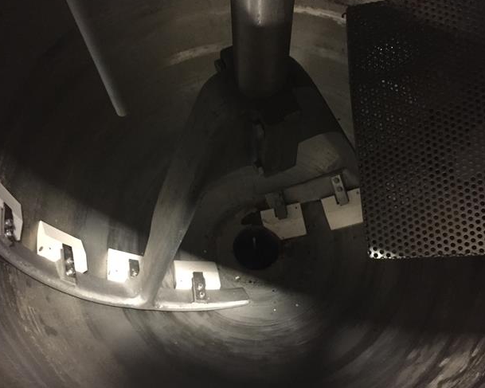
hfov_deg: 57.2
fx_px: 445
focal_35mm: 31
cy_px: 194
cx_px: 244
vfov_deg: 47.1
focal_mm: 4.15
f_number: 2.2
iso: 500
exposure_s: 1/15
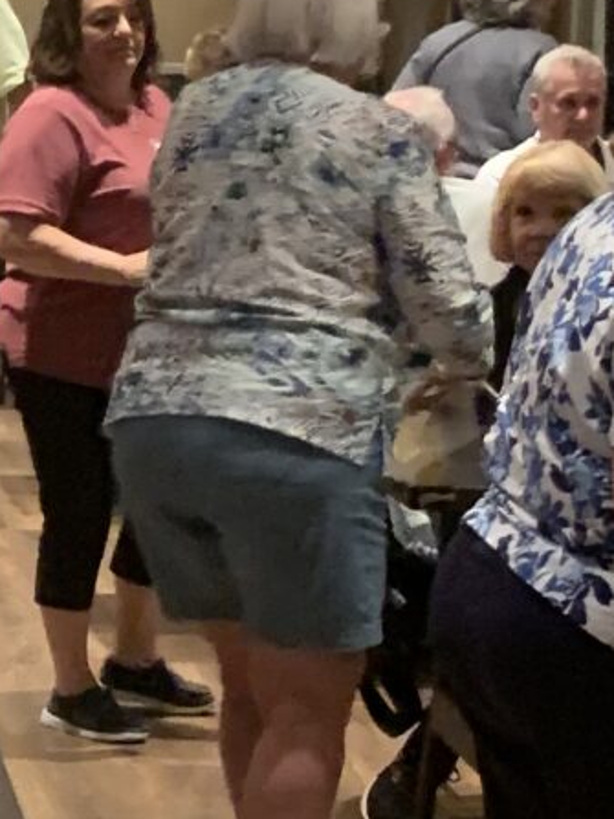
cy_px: 354
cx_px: -398
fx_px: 3526
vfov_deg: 13.3
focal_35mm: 149
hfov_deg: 9.6
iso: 320
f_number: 1.8
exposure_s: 1/40
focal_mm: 4.25
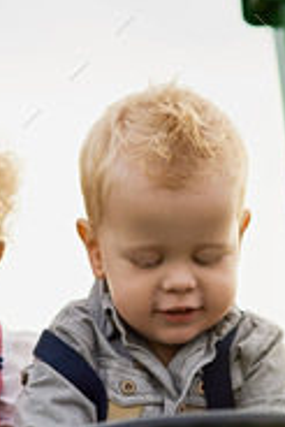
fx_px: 3236
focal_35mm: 273
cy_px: 411
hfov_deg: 5.0
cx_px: 183
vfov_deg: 7.5
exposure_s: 1/500
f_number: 2.5
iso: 100
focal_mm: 85
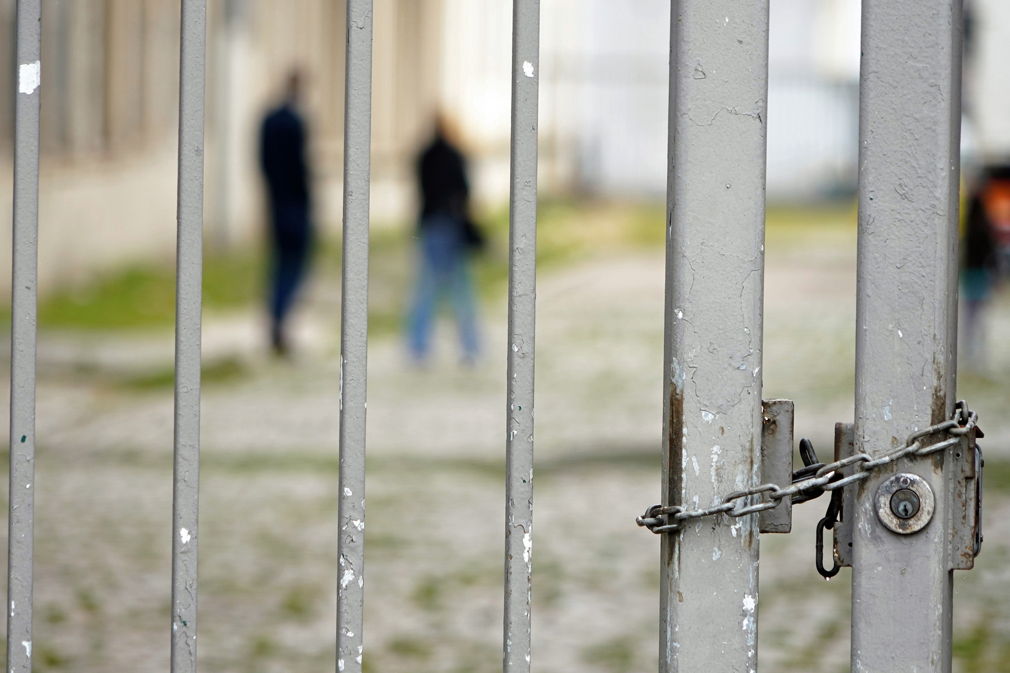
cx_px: 505
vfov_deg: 5.7
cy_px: 336
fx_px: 6733
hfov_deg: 8.6
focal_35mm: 240
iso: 250
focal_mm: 240
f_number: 6.3
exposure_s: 1/250
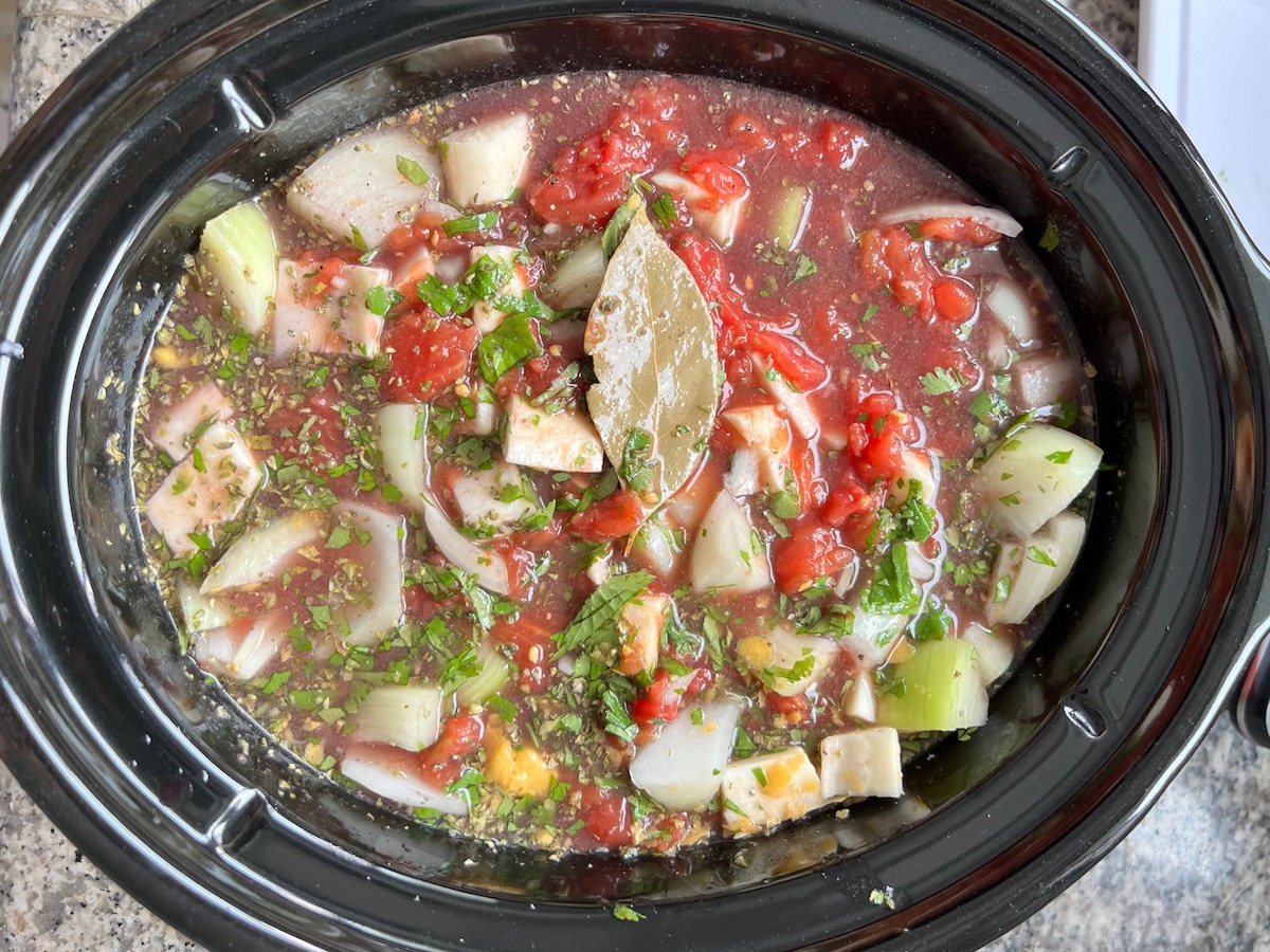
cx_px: 635
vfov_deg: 53.1
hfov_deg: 67.3
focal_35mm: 26
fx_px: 954
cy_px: 476
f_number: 1.5
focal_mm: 5.7
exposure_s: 1/121
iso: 50
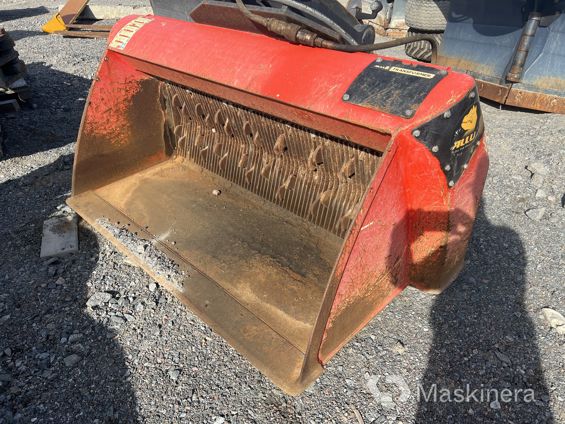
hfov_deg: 67.3
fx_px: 424
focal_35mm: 26
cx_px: 282
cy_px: 212
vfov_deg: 53.1
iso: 50
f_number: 1.5
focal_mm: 5.7
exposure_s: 1/2695
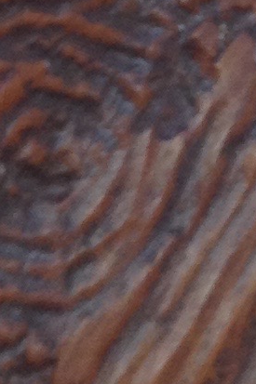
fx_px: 3074
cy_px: -314
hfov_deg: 4.7
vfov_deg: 7.0
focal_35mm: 288
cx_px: 319
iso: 50
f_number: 2.4
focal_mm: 4.28
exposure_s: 1/20
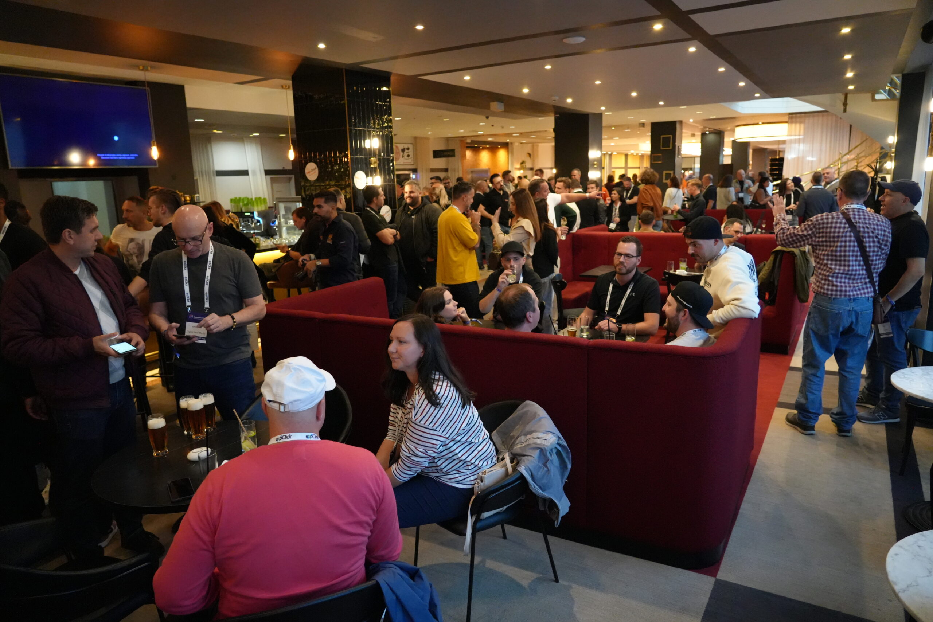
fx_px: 622
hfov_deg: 73.7
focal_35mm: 24
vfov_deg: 53.1
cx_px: 466
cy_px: 311
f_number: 4
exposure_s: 1/125
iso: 12800
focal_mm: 24
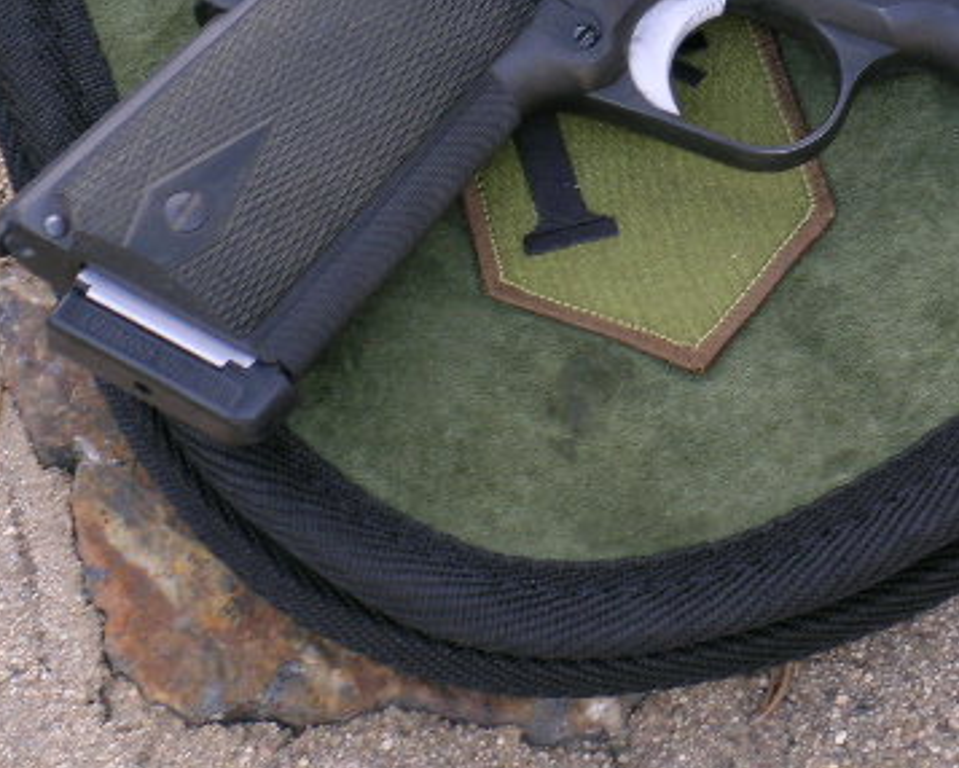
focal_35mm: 203
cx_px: 706
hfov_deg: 9.5
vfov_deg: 7.6
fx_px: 5765
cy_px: 188
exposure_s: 1/60.3
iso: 50
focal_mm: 24
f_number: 4.6
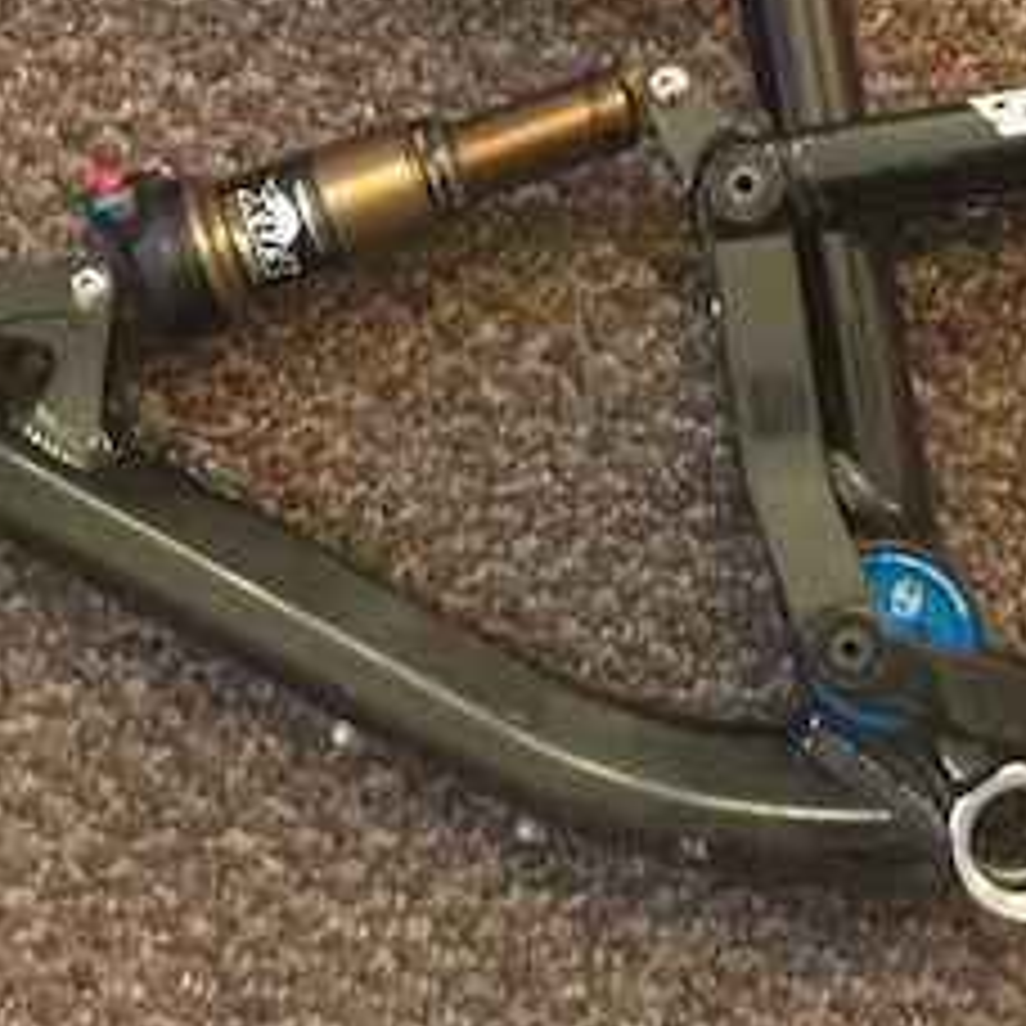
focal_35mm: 96
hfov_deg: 18.1
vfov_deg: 18.0
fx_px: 3219
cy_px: 234
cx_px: 572
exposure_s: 1/15
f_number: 2.4
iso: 640
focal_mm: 3.3
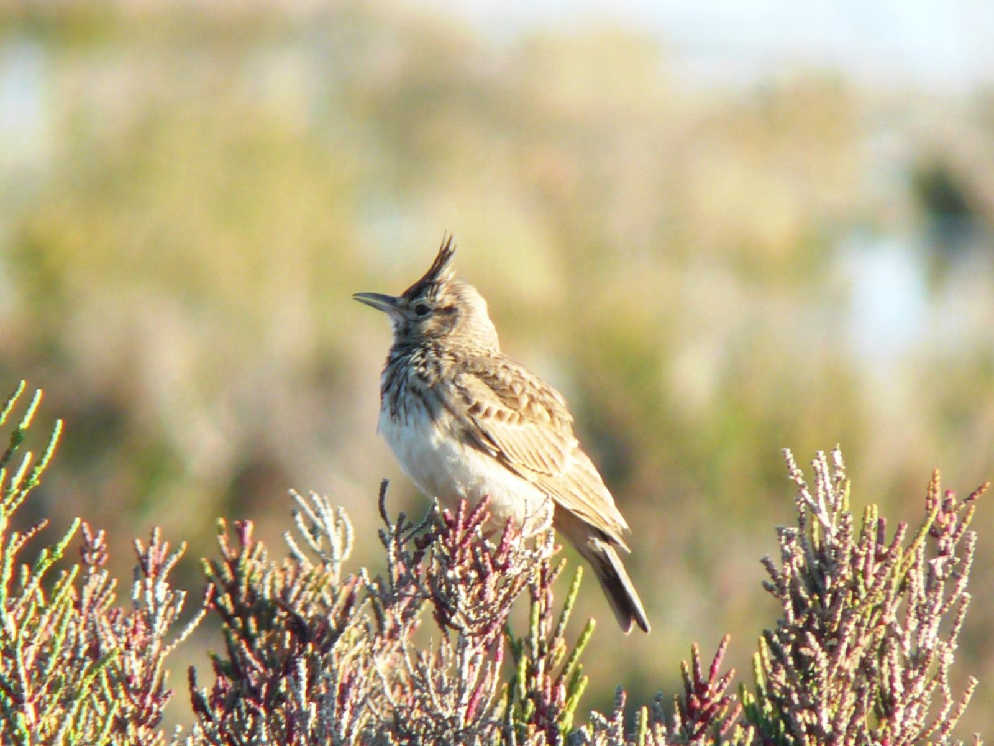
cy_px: 373
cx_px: 497
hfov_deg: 3.9
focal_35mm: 504
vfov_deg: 3.0
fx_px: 14472
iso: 100
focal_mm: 82.8
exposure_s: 1/160
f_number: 4.2
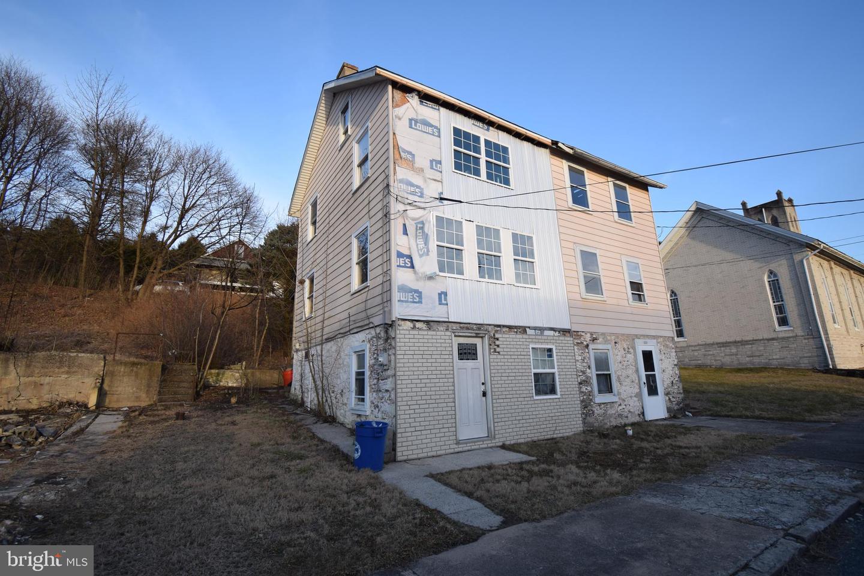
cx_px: 432
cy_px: 288
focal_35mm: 15
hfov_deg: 100.4
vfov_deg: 77.3
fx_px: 360
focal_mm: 10
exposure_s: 1/125
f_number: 5.6
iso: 110
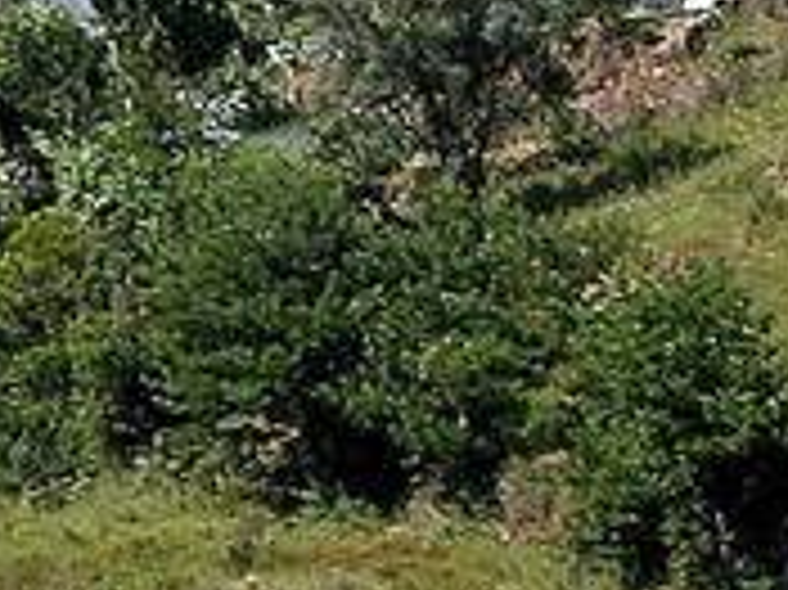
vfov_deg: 3.6
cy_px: 351
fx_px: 9281
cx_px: -1076
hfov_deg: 4.7
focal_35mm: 408
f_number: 5.8
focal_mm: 16.8
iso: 100
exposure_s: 1/246
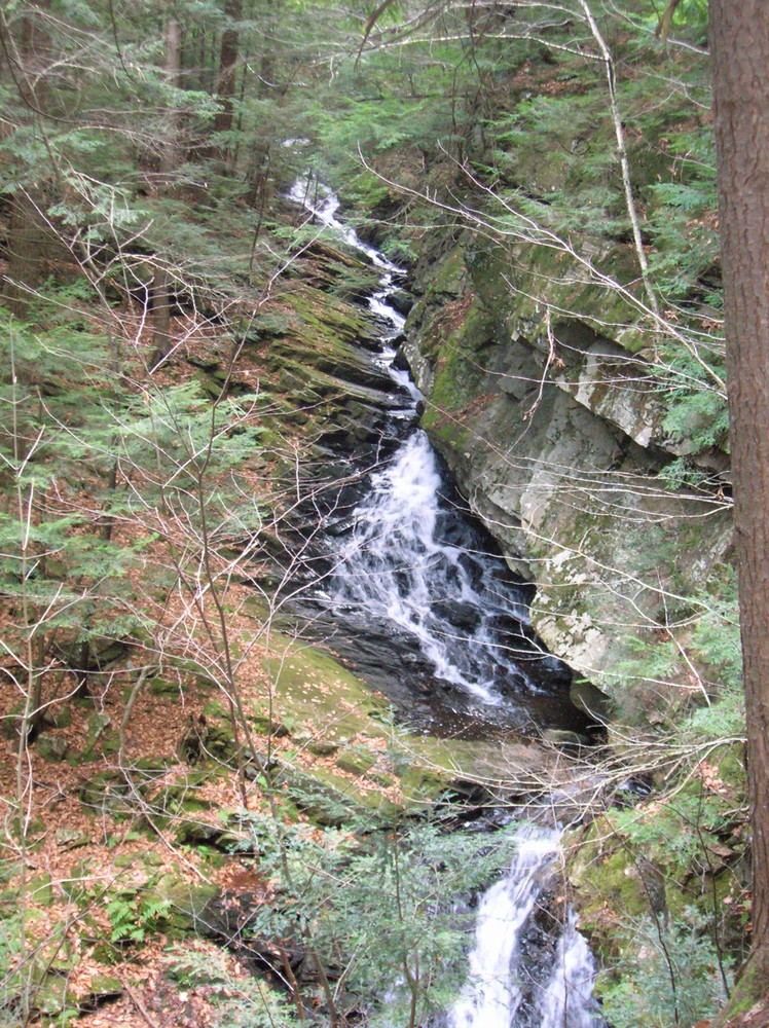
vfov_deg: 41.3
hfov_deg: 31.5
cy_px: 514
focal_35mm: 46
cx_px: 384
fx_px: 1365
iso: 200
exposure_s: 1/17
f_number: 3.2
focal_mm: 7.7
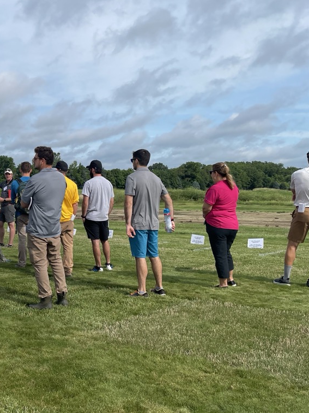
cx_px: -29
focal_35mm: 44
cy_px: 199
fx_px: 524
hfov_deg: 29.7
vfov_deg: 42.9
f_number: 1.6
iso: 32
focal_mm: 4.2
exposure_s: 1/4132
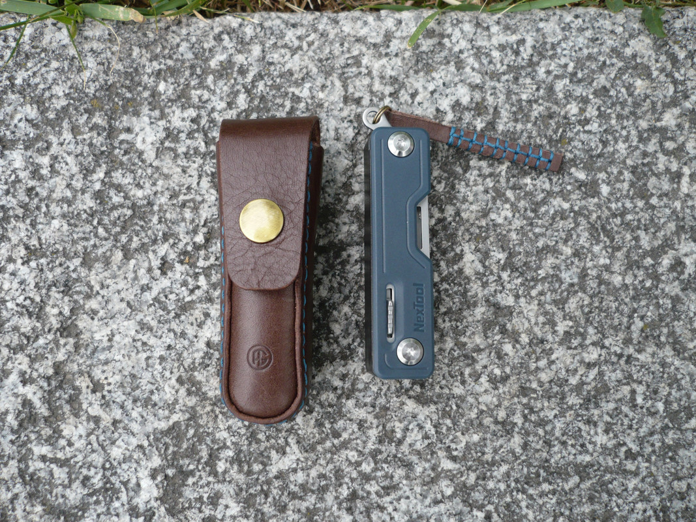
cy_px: 261
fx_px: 704
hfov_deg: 52.6
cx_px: 348
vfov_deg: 40.7
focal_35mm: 35
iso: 100
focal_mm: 5.8
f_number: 2.8
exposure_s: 1/320
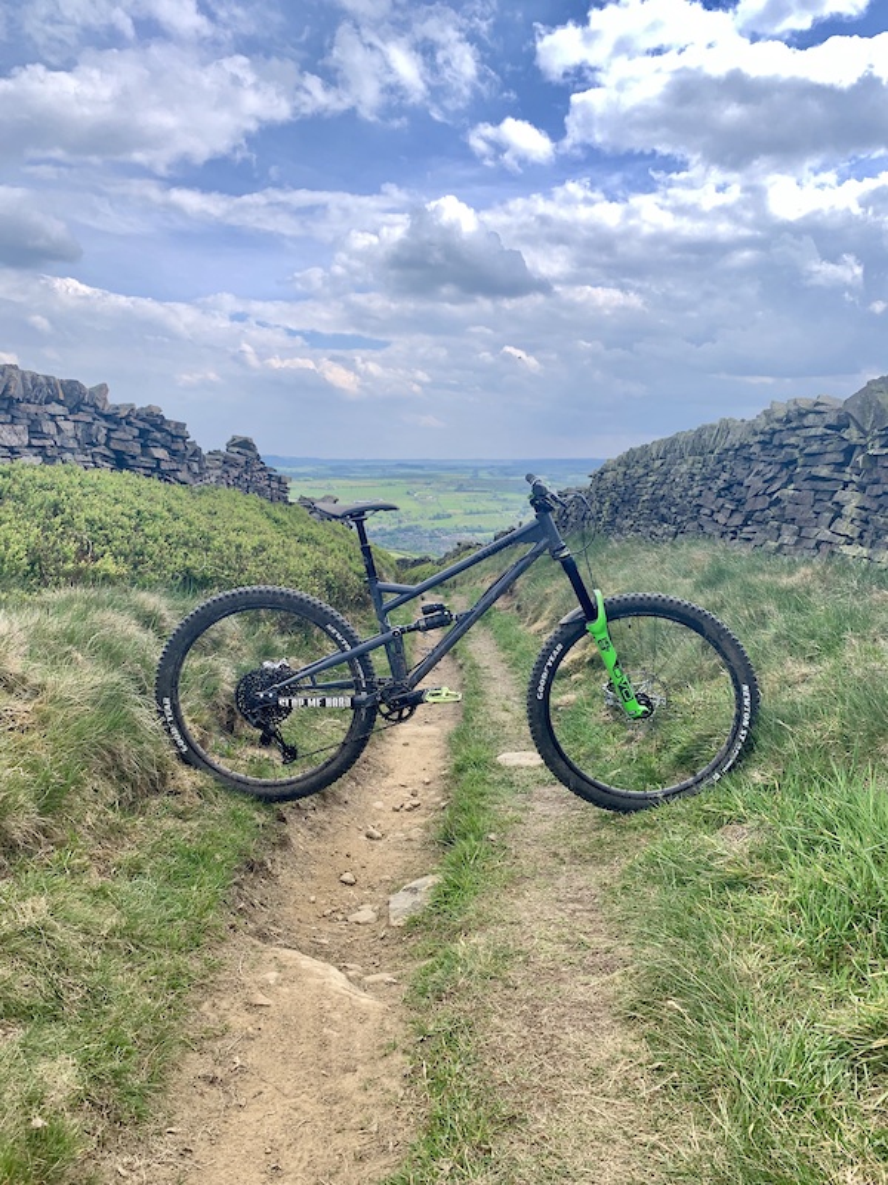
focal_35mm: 26
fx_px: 889
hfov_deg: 53.1
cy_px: 592
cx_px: 444
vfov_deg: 67.3
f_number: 1.8
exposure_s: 1/442
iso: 25
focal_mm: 4.25
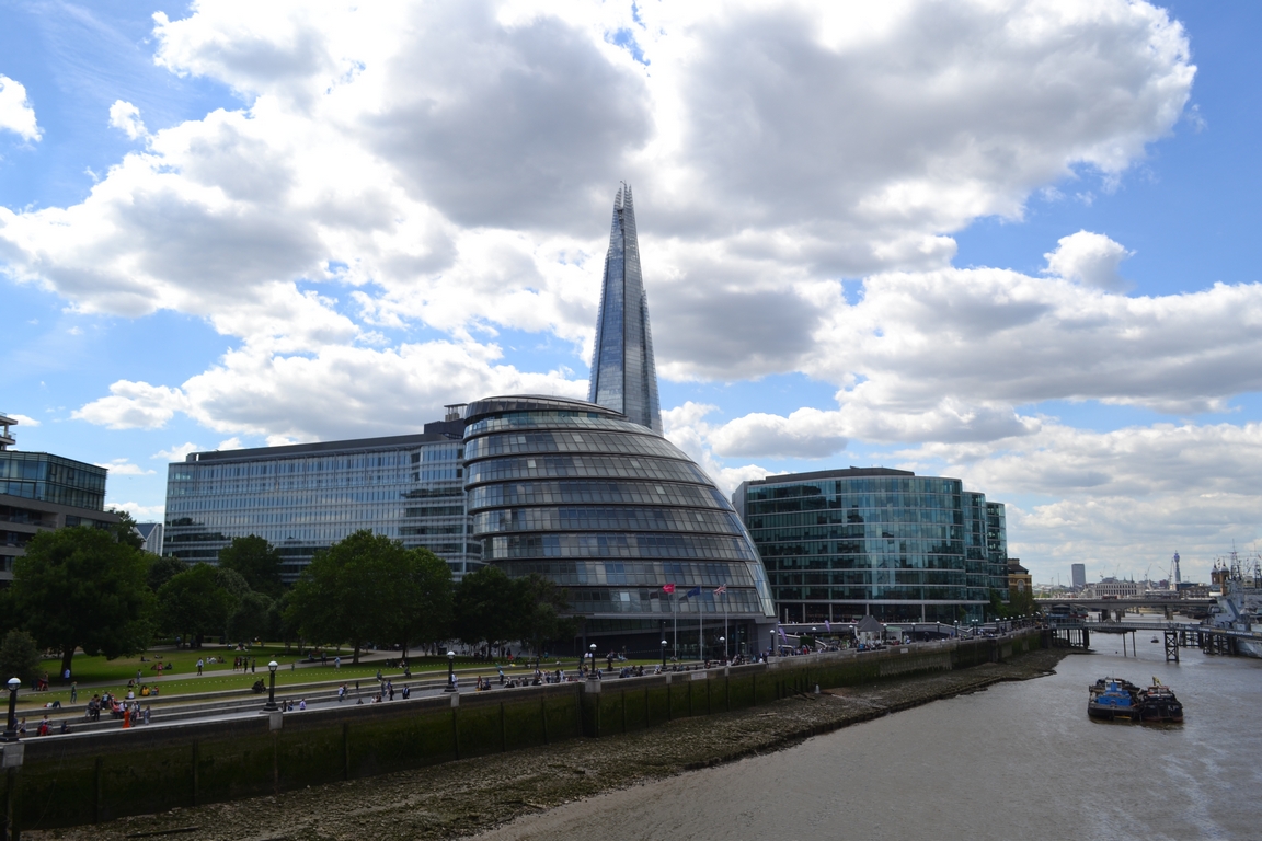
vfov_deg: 43.6
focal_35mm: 30
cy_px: 420
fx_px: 1052
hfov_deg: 61.9
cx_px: 631
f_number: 8
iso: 100
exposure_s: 1/250
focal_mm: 20
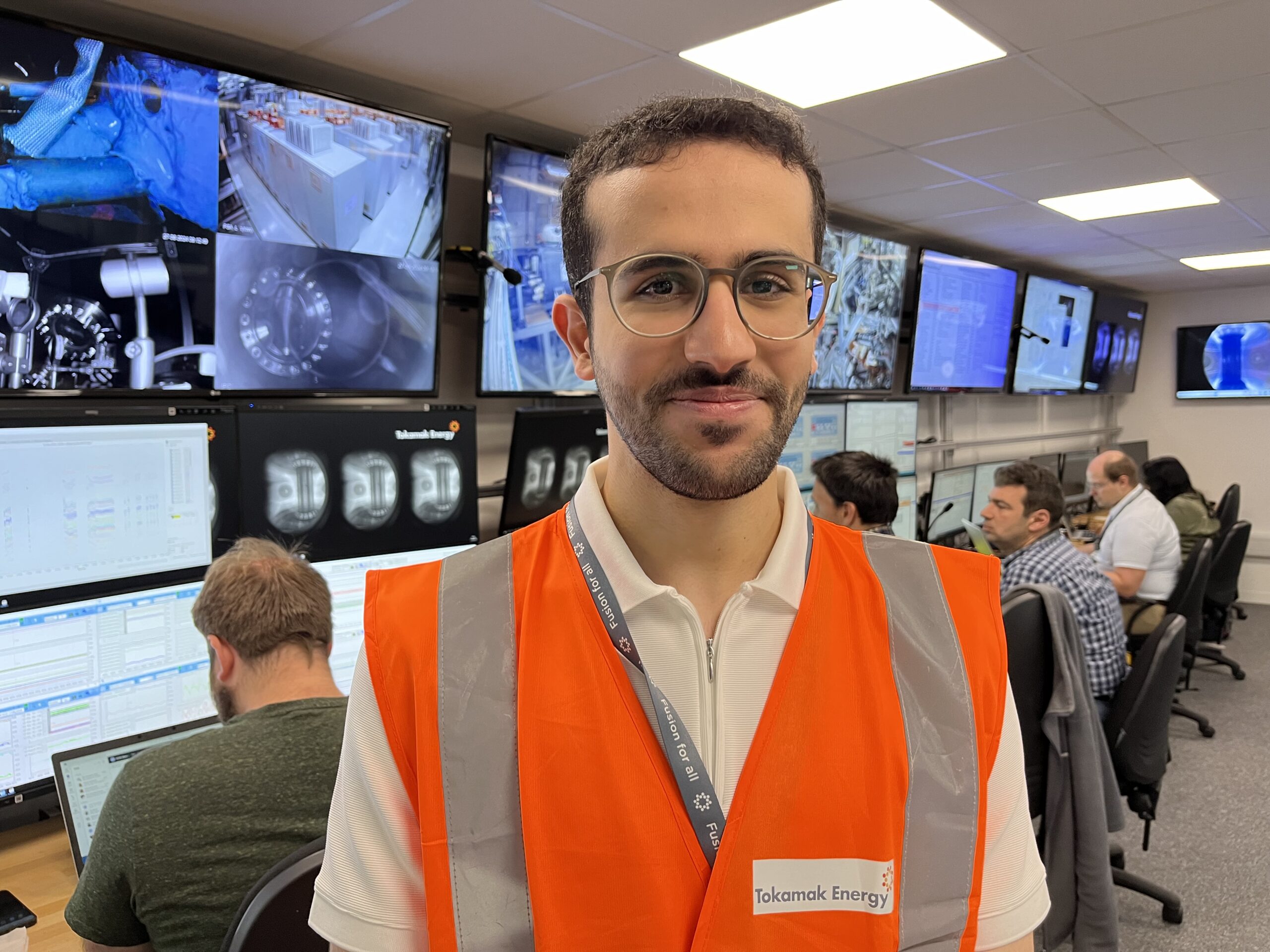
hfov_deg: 67.3
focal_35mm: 26
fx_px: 954
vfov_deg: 53.1
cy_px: 476
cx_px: 635
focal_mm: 5.1
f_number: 1.6
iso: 200
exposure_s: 1/60
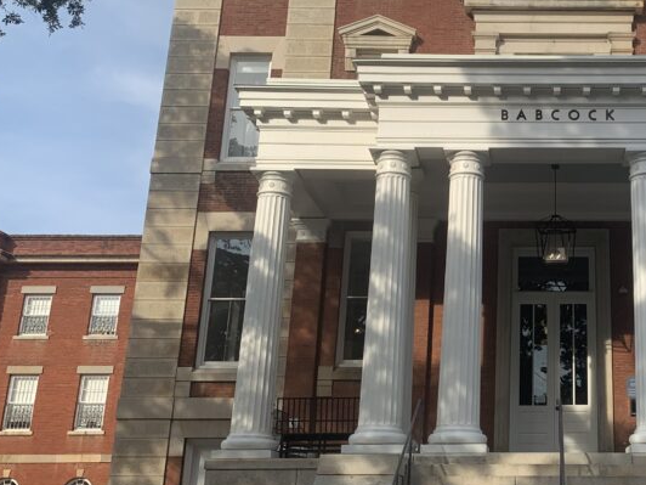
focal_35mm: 50
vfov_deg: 29.1
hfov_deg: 36.1
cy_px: 210
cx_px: 567
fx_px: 933
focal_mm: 4.25
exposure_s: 1/1916
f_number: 1.8
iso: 25
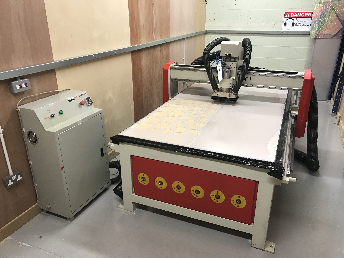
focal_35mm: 28
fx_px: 278
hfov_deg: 63.4
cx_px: 172
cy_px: 129
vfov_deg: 49.7
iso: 20
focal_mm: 3.99
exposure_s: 1/33
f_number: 1.8
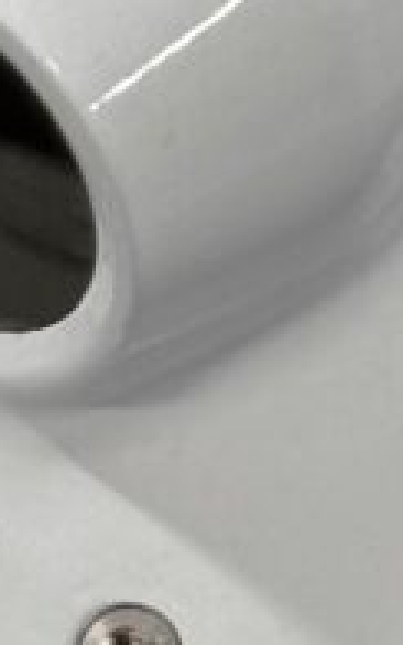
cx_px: 1041
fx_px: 7042
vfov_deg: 5.1
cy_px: -777
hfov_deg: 3.2
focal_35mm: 401
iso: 50
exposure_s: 1/133
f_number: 1.78
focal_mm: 6.86
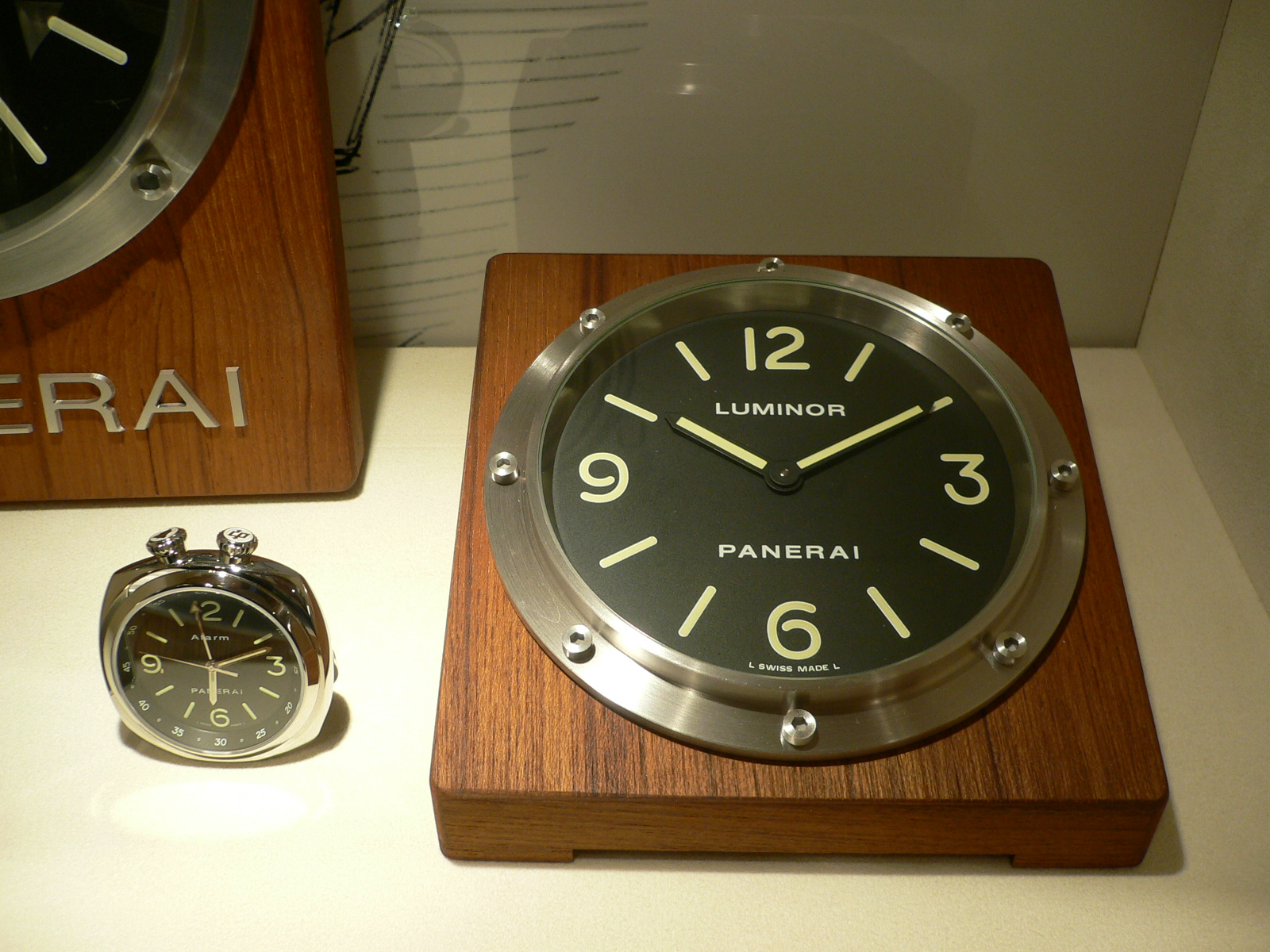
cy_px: 476
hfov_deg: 52.6
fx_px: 1284
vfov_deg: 40.7
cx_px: 635
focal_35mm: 35
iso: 100
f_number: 2.8
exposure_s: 1/60
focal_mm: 5.8
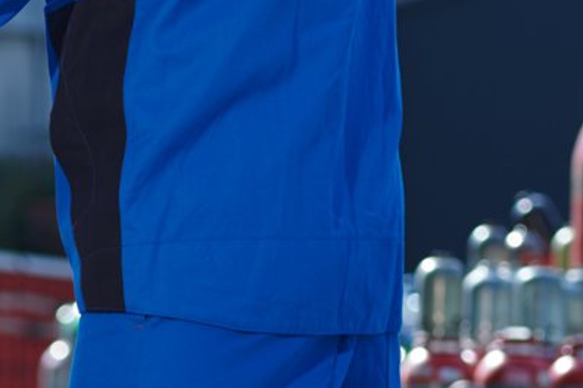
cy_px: 307
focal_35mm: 424
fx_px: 6866
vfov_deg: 3.2
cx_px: -240
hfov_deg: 4.8
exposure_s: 1/250
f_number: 3.5
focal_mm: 70
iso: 50
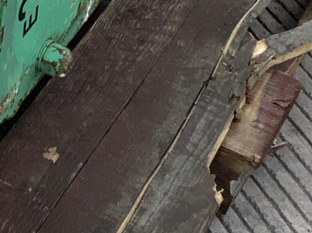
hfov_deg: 13.2
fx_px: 1333
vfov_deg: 9.7
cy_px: -118
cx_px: 19
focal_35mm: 148
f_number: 1.8
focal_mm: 3
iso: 16
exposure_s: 1/898
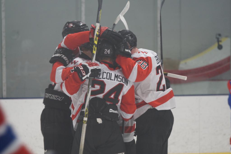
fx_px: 1926
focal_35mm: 300
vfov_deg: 4.6
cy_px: 77
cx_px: 116
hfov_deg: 6.9
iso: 800
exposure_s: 1/50
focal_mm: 200
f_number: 3.5
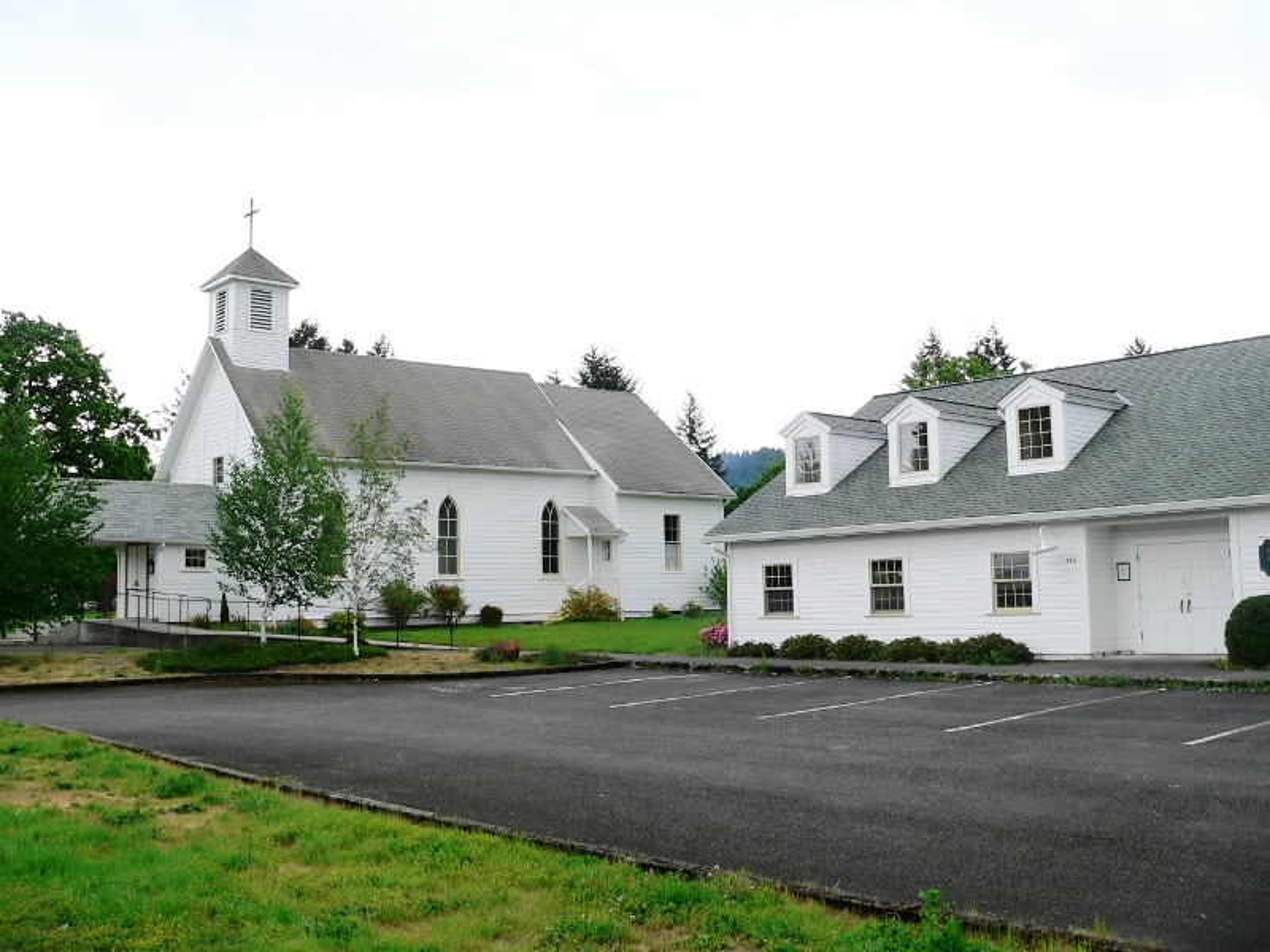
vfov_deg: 39.7
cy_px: 476
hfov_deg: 51.4
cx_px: 635
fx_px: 1321
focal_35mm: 36
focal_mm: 6
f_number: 3.3
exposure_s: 1/100
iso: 80
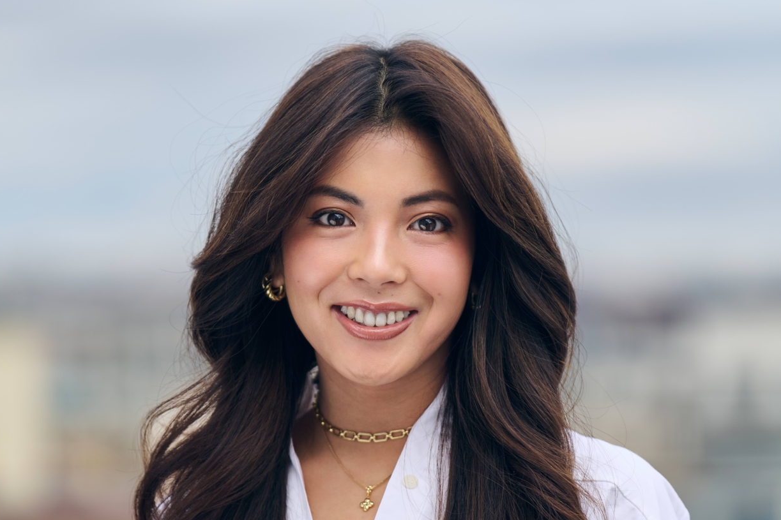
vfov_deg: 6.9
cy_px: 326
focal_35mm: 200
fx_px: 4338
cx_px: 380
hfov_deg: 10.3
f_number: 2.8
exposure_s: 1/1000
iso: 250
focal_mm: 150
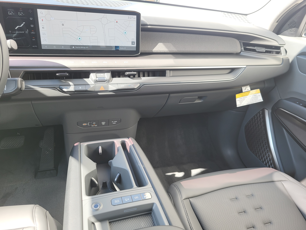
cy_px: 115
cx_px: 153
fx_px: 230
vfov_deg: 53.1
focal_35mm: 26
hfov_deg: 67.3
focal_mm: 5.4
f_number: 1.8
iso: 40
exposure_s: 1/136
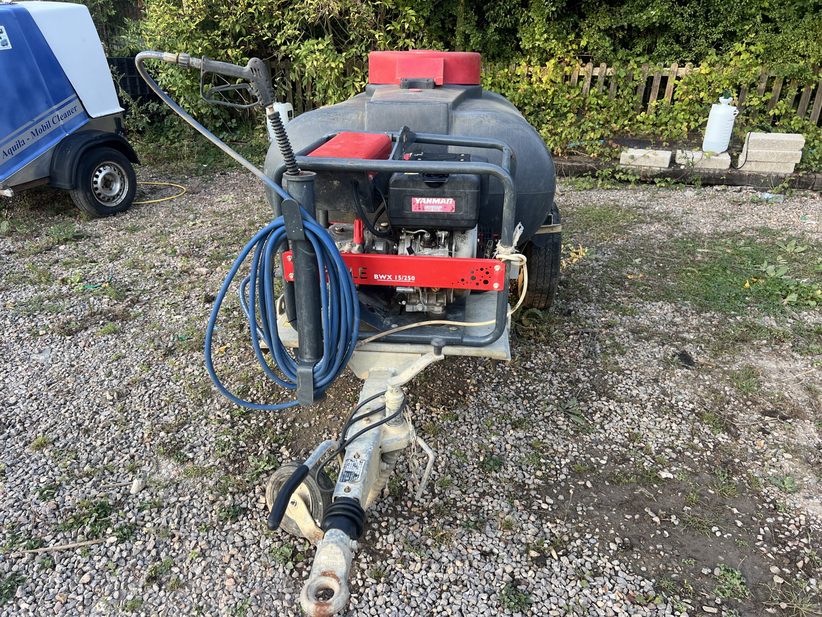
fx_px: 617
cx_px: 411
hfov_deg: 67.3
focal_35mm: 26
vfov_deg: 53.1
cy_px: 308
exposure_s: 1/175
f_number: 1.5
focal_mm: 5.7
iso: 40
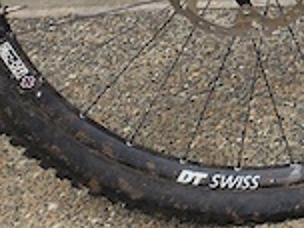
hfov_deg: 12.6
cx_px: 736
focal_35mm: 121
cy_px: -346
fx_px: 1063
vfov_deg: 10.3
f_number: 1.8
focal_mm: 6.4
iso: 12
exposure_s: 1/244
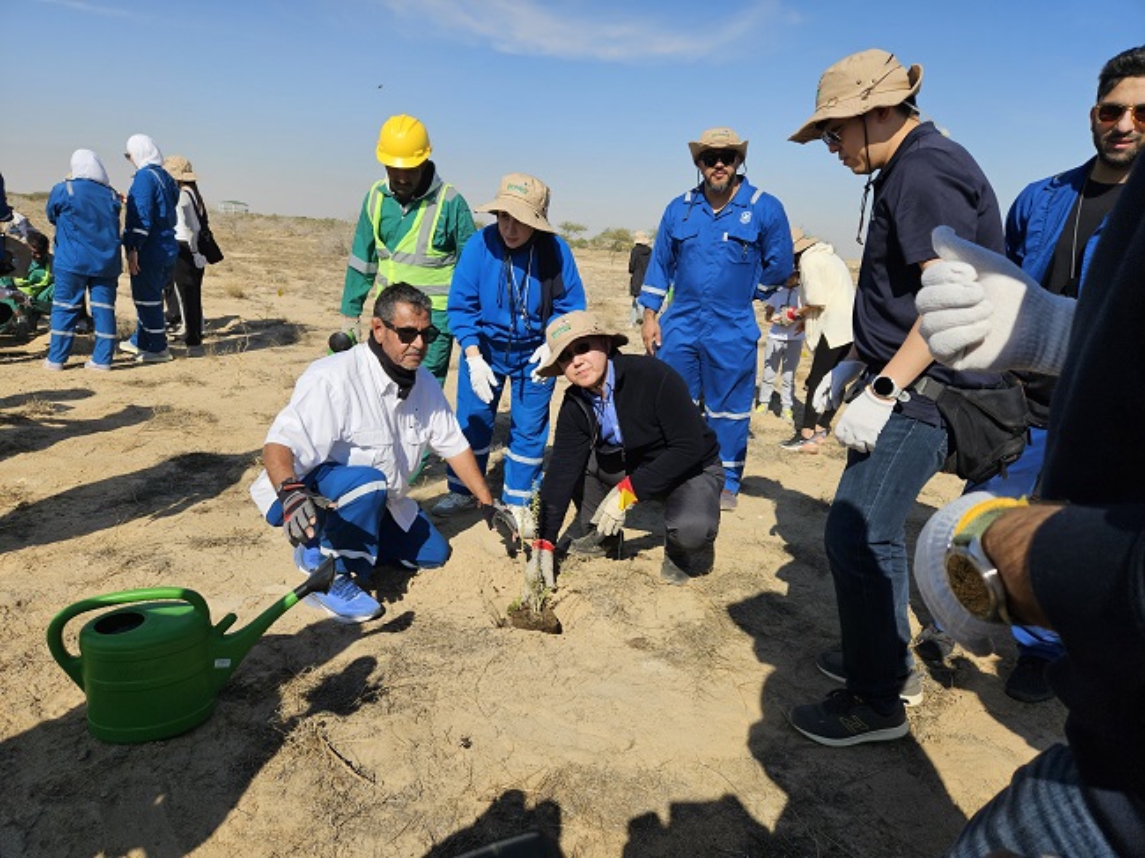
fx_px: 760
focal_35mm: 23
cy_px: 429
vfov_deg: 58.8
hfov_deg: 73.9
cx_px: 572
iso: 25
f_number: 1.8
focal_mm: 5.4
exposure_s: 1/3067
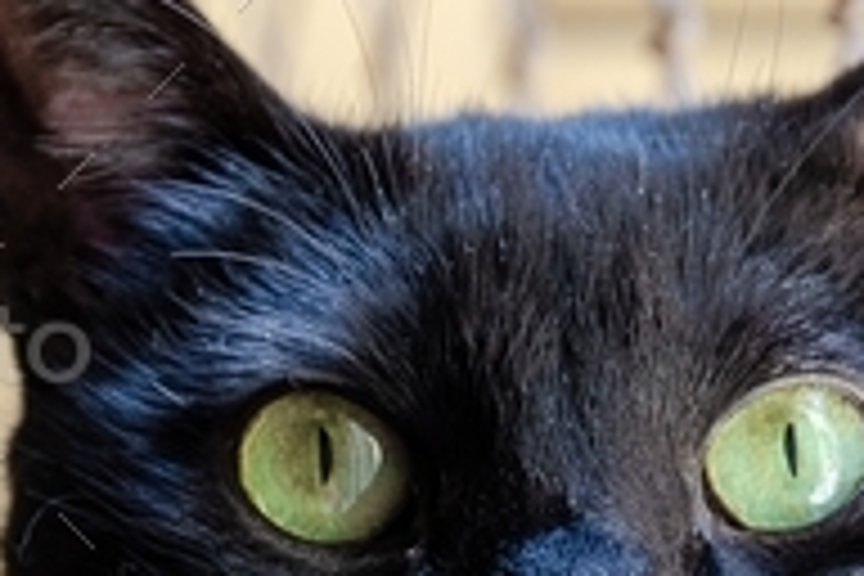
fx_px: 7727
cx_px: 549
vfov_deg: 4.3
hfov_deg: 6.4
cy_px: 556
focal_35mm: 322
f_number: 6.3
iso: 500
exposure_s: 1/60
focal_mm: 70
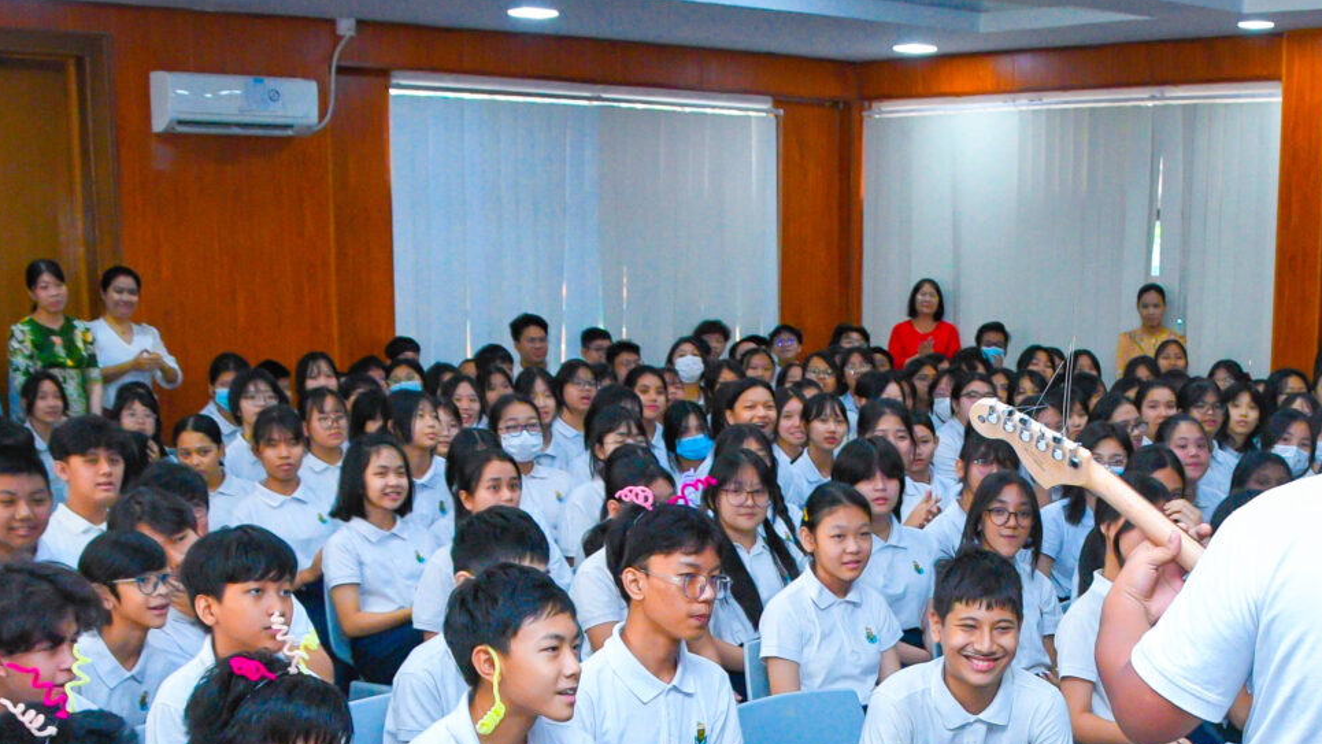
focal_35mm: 60
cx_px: 984
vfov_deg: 19.3
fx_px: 2103
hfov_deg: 34.2
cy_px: 810
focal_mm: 18
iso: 1600
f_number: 6.3
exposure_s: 1/125
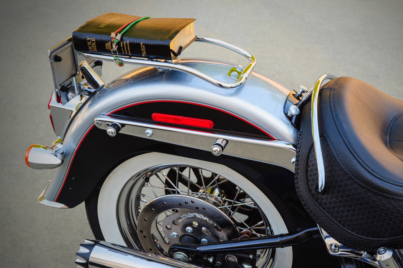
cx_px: 236
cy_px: 161
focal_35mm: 40
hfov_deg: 48.3
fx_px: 447
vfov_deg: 33.2
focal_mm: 20
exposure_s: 1/50
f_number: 11
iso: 200
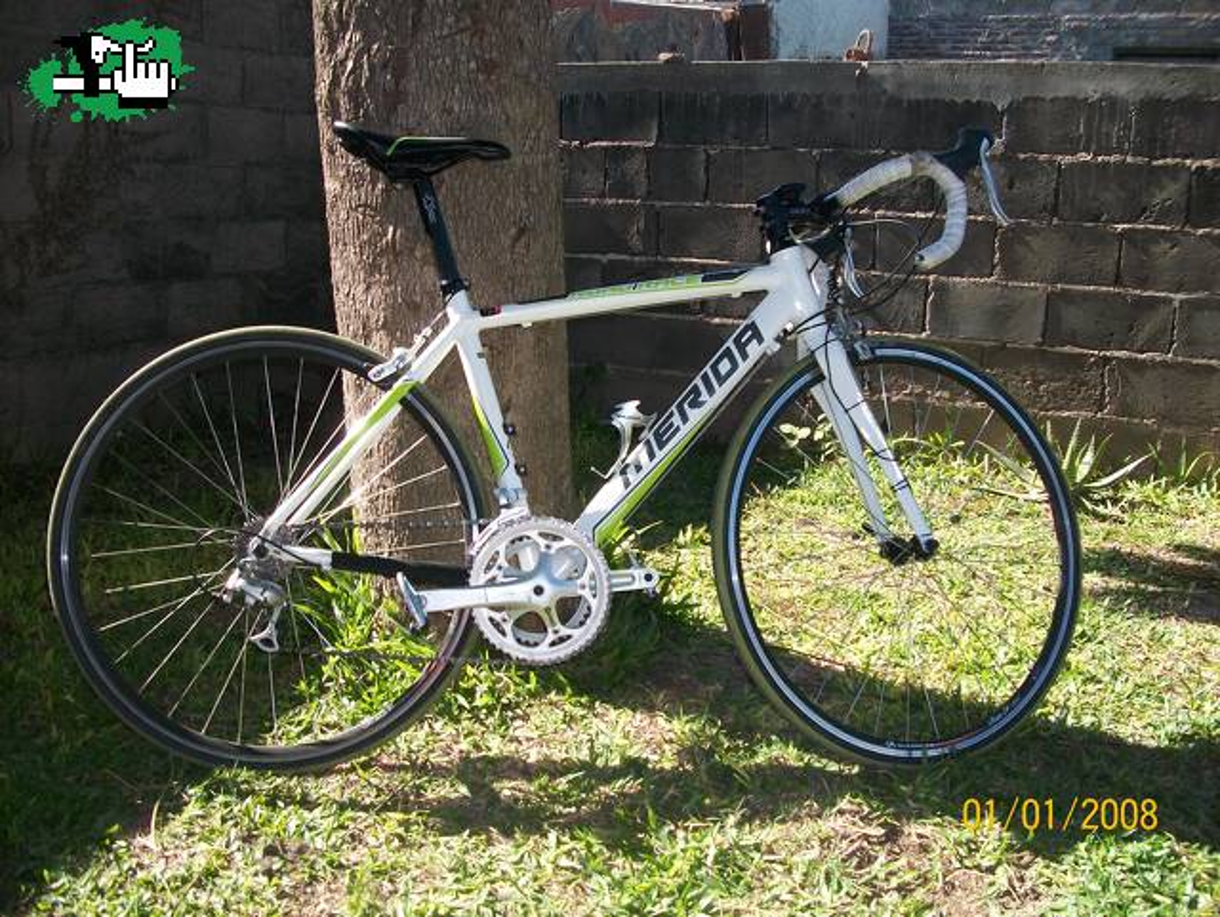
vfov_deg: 44.2
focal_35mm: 32
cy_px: 458
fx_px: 1129
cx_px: 610
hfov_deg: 56.8
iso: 80
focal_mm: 5.7
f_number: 2.9
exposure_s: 1/400
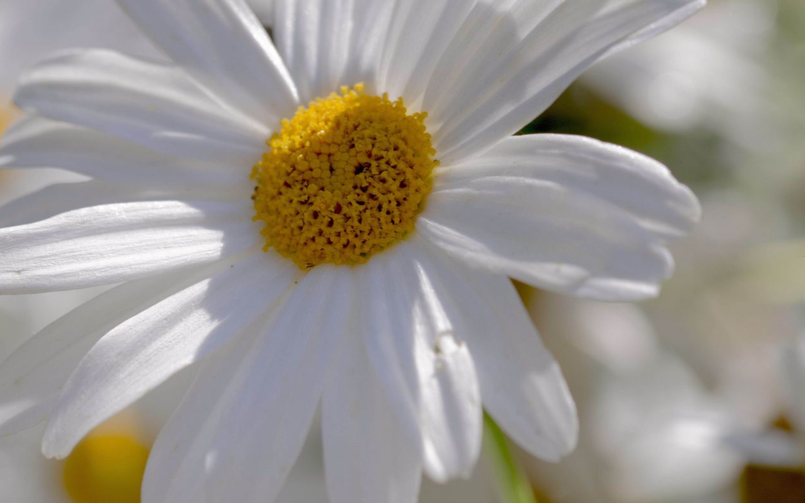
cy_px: 162
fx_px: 4512
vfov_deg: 6.4
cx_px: 330
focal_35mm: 206
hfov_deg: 10.2
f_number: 9
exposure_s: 1/400
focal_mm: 105
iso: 250
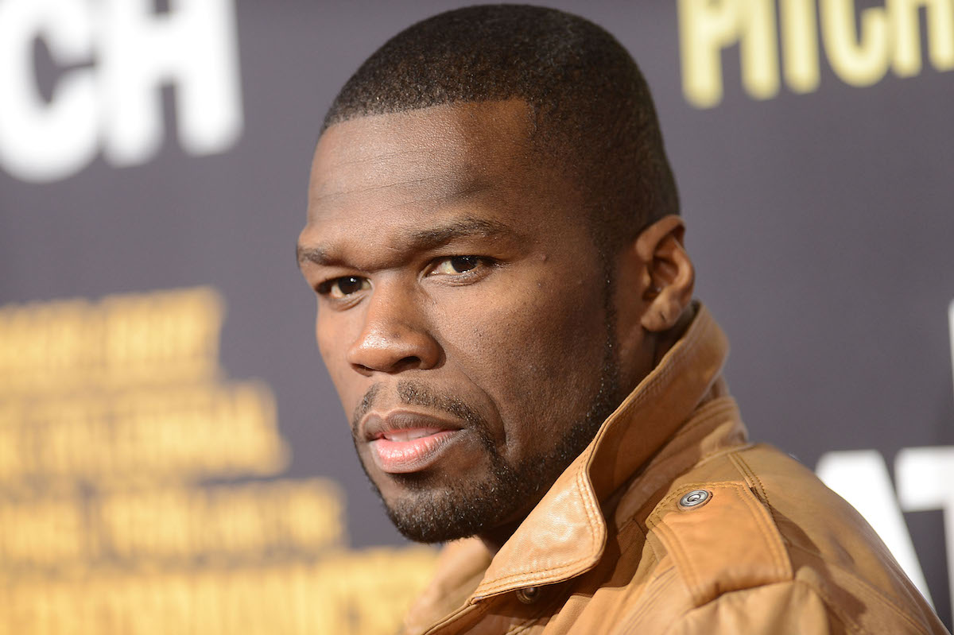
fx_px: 7946
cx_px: 477
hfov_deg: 6.9
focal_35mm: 300
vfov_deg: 4.6
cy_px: 318
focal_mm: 300
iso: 1000
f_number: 2.8
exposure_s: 1/250
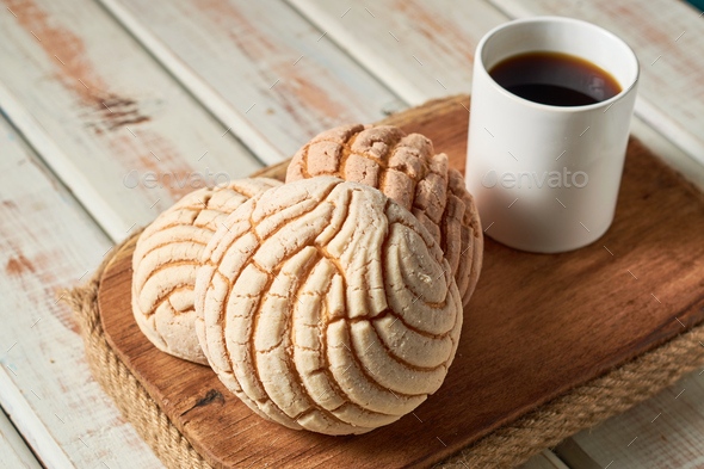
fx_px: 1466
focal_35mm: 75
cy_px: 234
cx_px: 352
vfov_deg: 18.2
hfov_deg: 27.0
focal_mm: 50
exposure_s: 1/160
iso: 100
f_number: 5.6
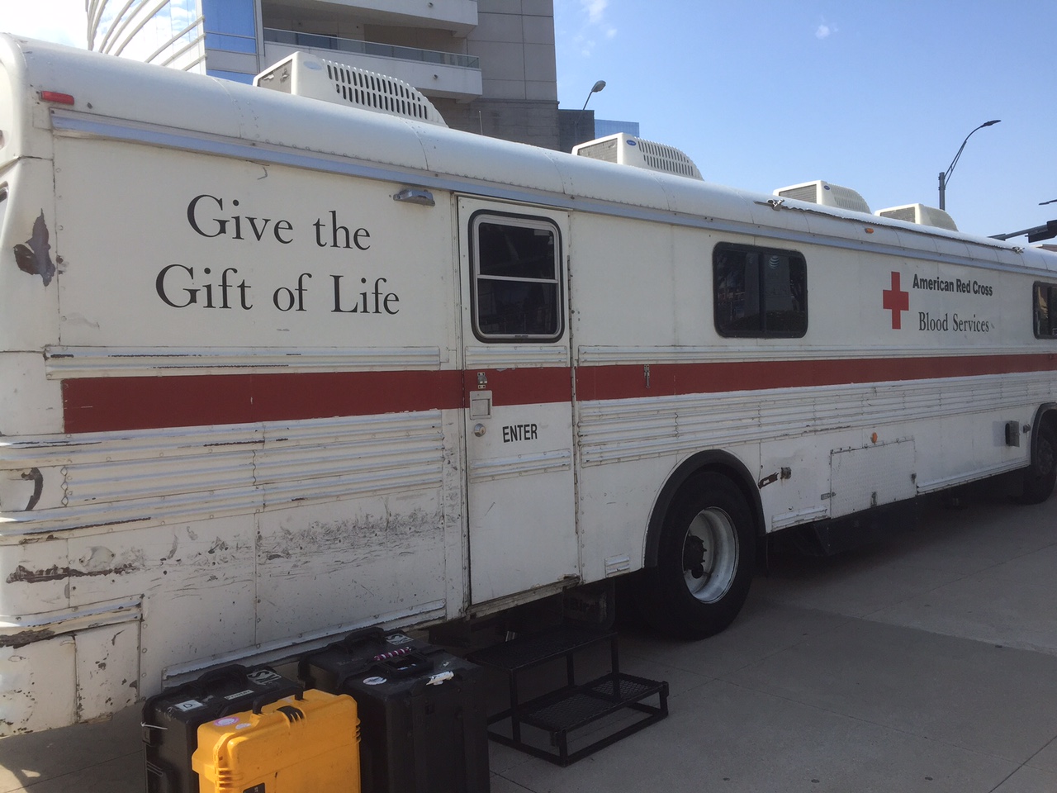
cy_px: 396
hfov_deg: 61.7
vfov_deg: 48.2
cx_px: 528
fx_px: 886
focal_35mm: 29
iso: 32
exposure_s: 1/1319
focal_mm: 4.15
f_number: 2.2
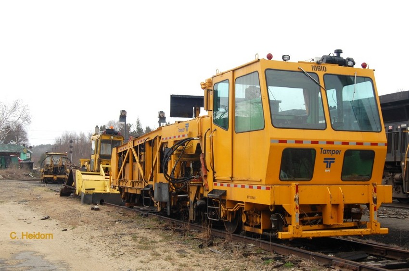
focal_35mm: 48
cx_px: 204
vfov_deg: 28.0
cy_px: 136
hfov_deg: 41.2
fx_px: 545
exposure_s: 1/200
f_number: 7.1
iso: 200
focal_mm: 32
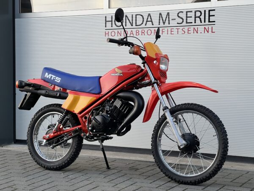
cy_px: 96
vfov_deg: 19.1
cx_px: 127
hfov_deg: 25.3
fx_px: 565
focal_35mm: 77
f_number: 2.8
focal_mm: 9
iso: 100
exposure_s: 1/100
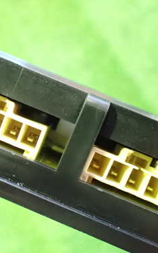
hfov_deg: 25.5
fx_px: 345
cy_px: 132
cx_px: 41
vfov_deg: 40.3
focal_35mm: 50
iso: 1600
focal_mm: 5.4
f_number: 2.3
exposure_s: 1/25
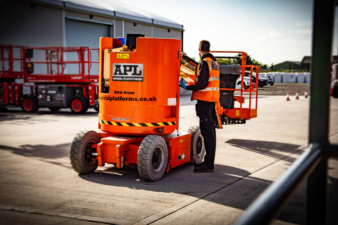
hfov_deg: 31.9
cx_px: 169
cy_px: 101
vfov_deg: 21.6
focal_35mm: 63
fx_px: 592
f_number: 4.5
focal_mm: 38
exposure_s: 1/1000
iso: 250
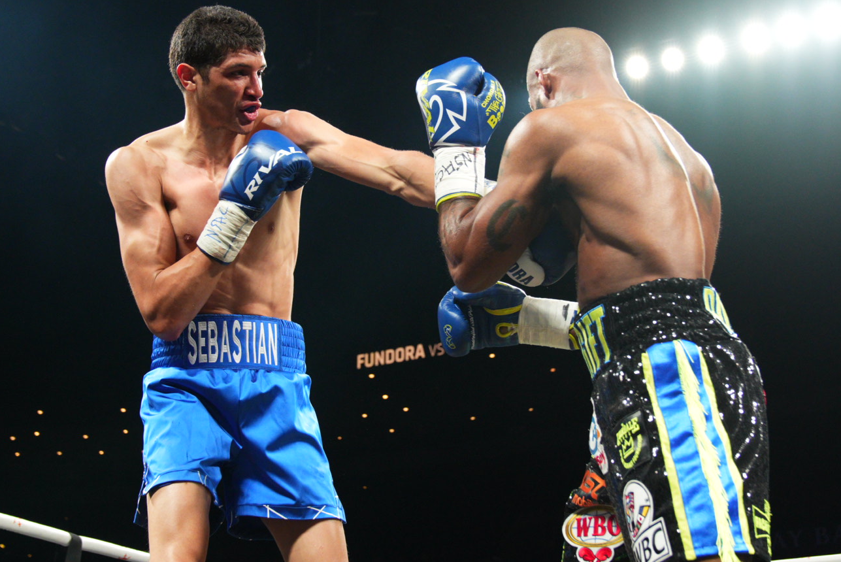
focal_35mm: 54
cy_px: 253
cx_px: 438
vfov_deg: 25.1
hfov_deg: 36.8
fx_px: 1262
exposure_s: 1/1250
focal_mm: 29
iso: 2500
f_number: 3.5
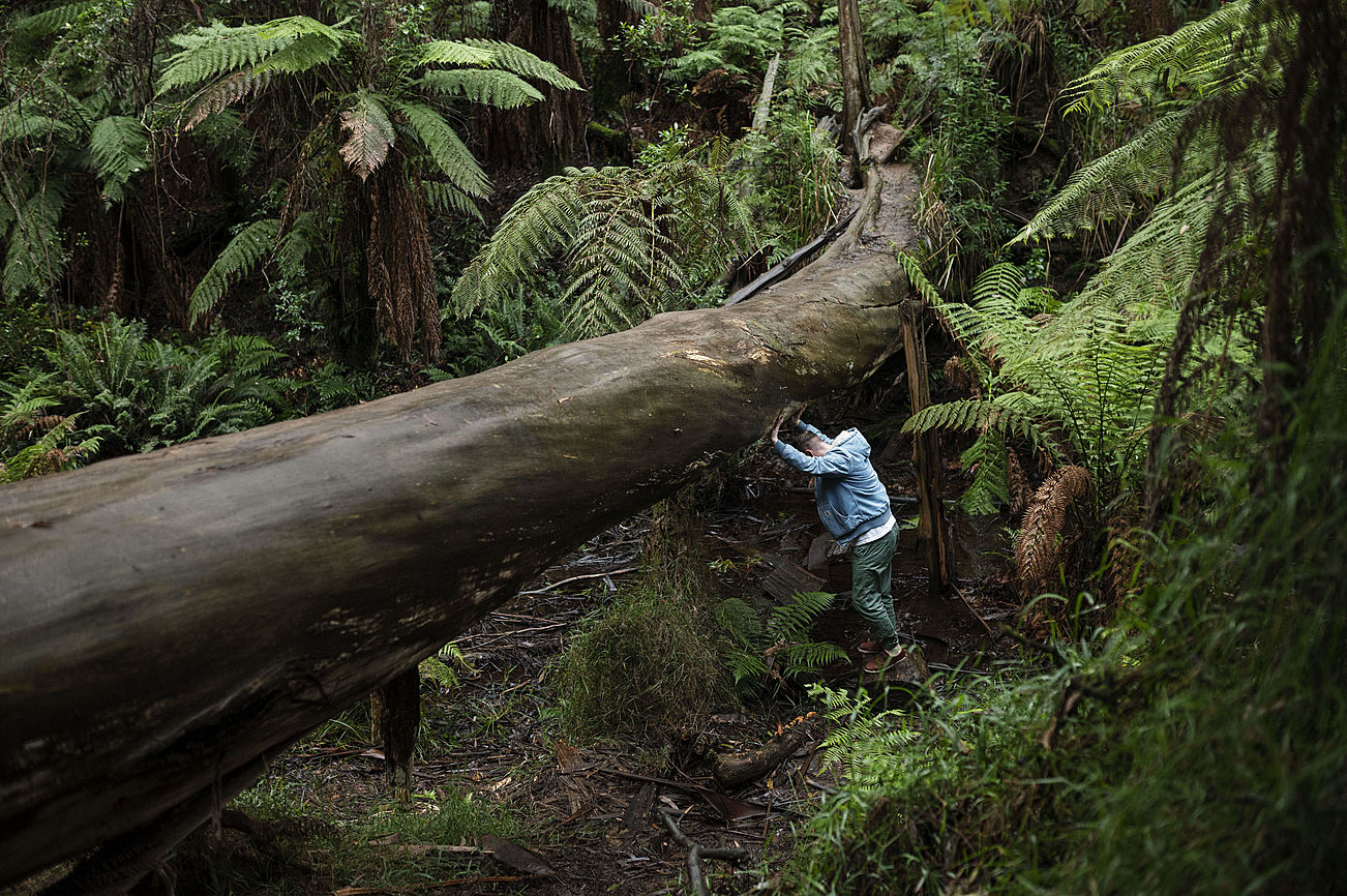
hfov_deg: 54.5
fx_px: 1309
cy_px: 448
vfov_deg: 37.8
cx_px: 674
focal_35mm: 35
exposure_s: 1/500
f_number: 2.2
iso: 800
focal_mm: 35
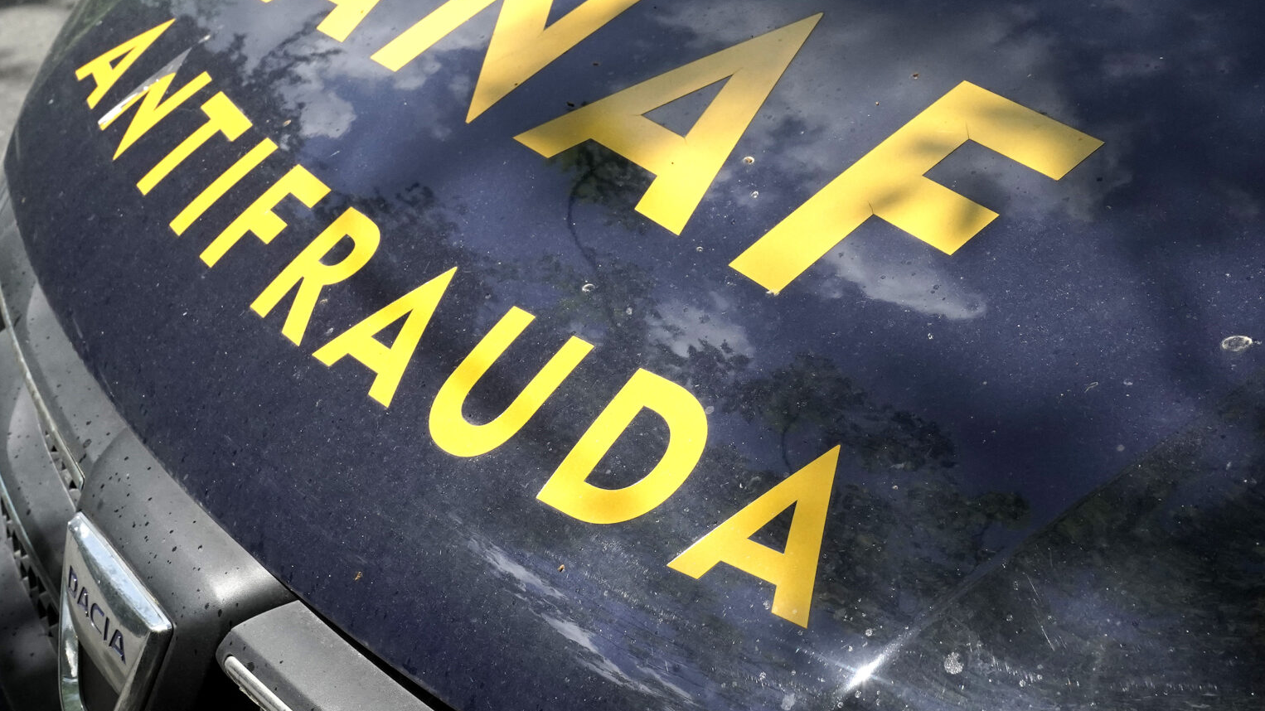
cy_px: 290
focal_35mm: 58
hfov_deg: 35.9
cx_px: 729
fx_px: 1945
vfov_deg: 20.7
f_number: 9
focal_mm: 33
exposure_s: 1/4000
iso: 2000
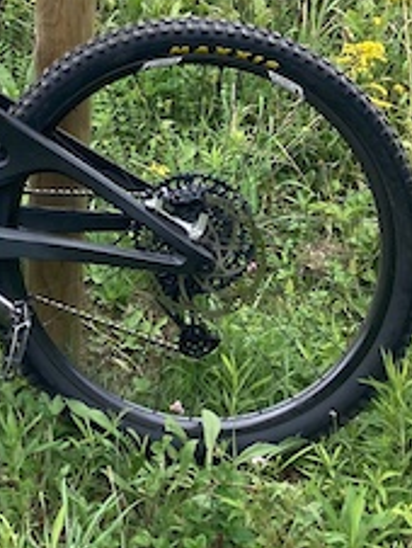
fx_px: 1568
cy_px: -383
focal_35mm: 99
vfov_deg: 17.0
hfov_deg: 14.2
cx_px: -174
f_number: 1.8
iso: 20
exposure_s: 1/648
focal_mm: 3.99
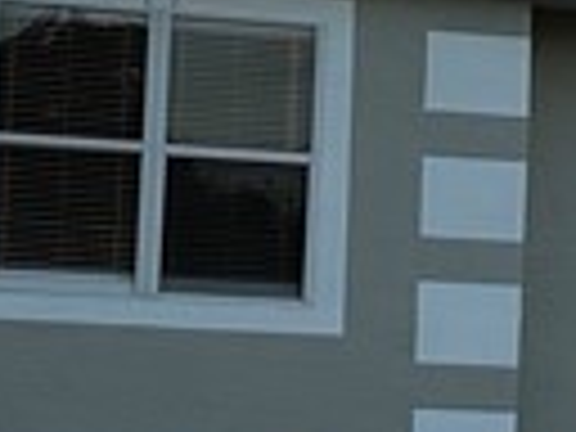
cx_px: 626
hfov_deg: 10.2
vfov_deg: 7.7
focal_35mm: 192
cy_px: 140
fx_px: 3195
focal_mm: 6.86
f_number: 1.78
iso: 80
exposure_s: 1/1157
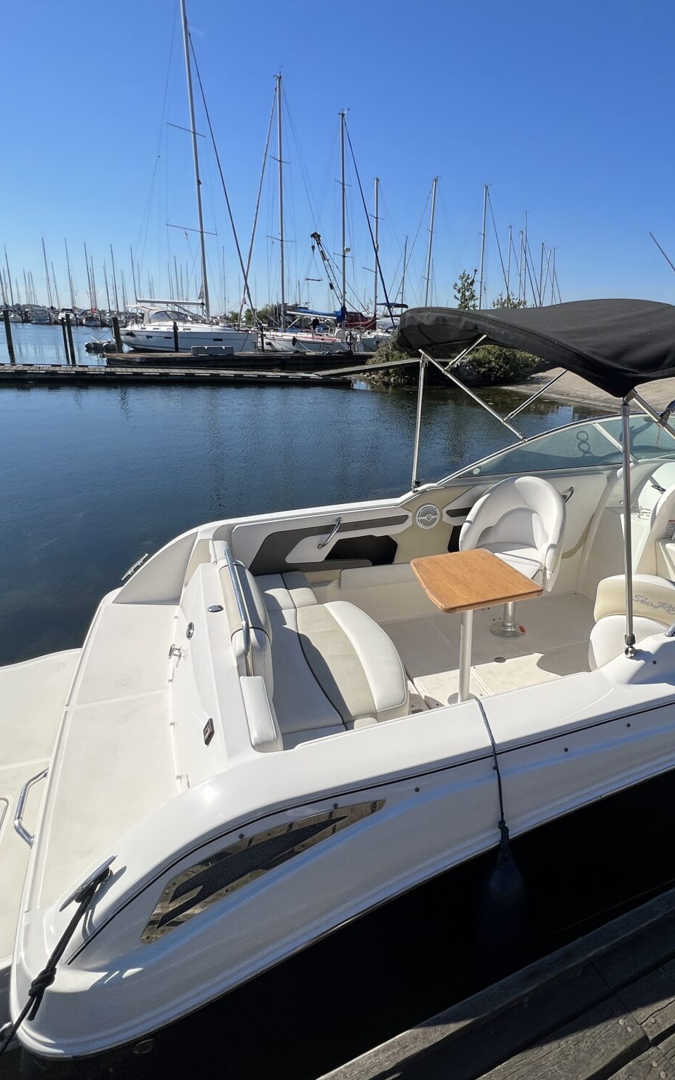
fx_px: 559
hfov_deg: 60.8
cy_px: 525
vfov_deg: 88.0
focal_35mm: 19
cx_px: 447
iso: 32
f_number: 1.8
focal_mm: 1.57
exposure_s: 1/3040
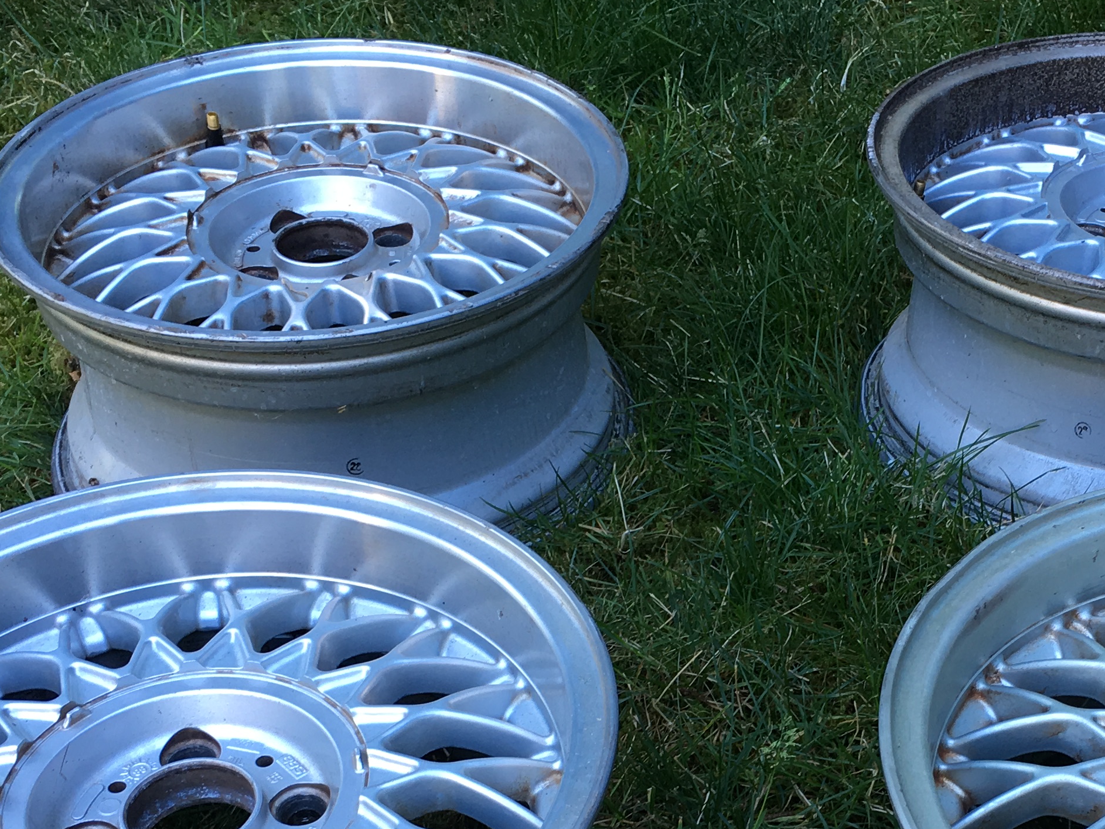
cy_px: 738
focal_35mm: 62
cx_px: 793
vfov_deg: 23.1
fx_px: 1979
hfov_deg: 30.8
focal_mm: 4.15
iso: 32
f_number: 2.2
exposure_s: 1/60
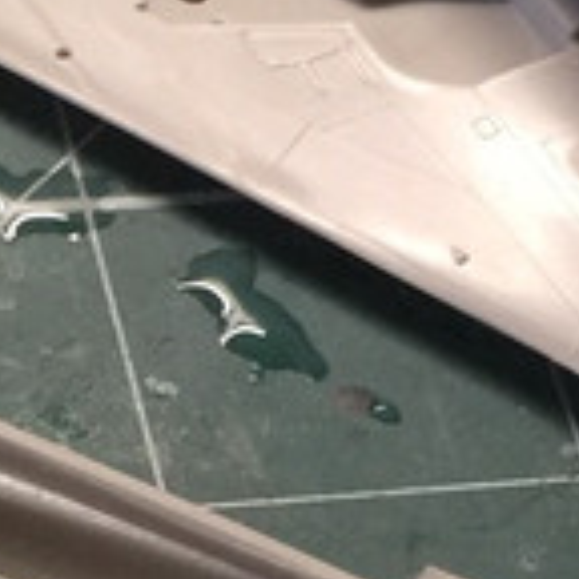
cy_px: 856
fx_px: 3596
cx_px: -203
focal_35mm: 190
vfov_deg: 9.0
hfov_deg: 9.0
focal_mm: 4.15
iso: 40
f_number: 2.2
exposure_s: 1/17
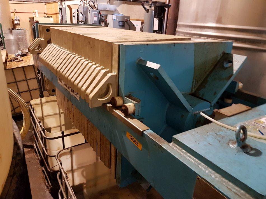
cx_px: 133
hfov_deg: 67.3
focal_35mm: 26
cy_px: 100
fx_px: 200
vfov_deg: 53.1
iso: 250
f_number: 1.7
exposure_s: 1/10
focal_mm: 4.2
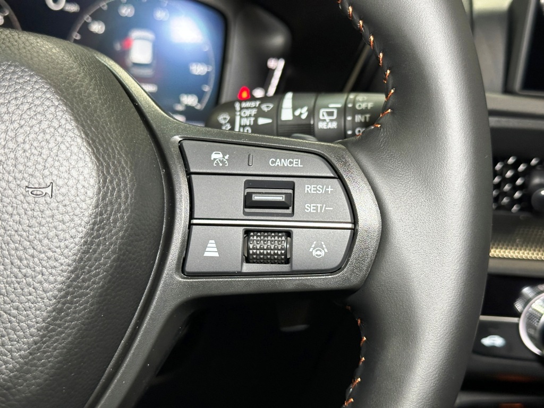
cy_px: 204
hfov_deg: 39.7
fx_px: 754
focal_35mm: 48
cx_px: 272
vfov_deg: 30.3
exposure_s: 1/40
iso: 320
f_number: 1.78
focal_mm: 6.86
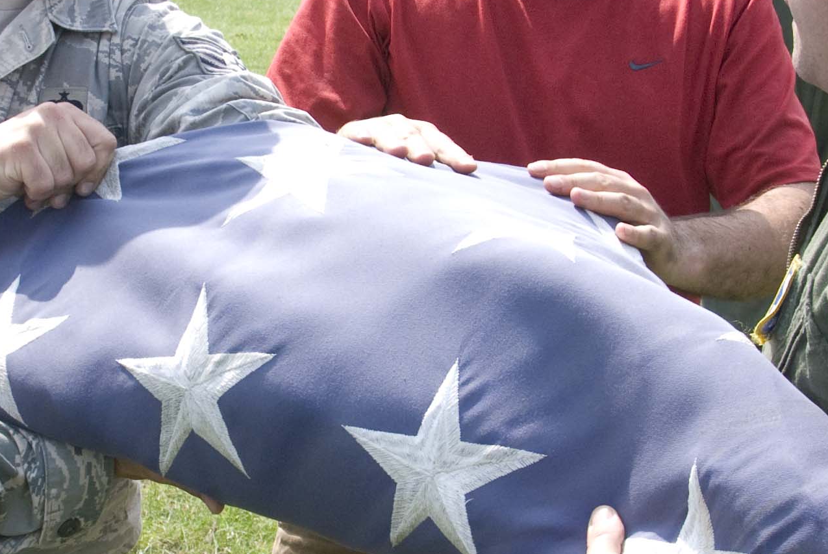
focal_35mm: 82
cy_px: 251
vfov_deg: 16.7
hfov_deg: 24.6
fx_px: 1888
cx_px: 294
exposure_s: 1/320
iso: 400
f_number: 9
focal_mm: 18
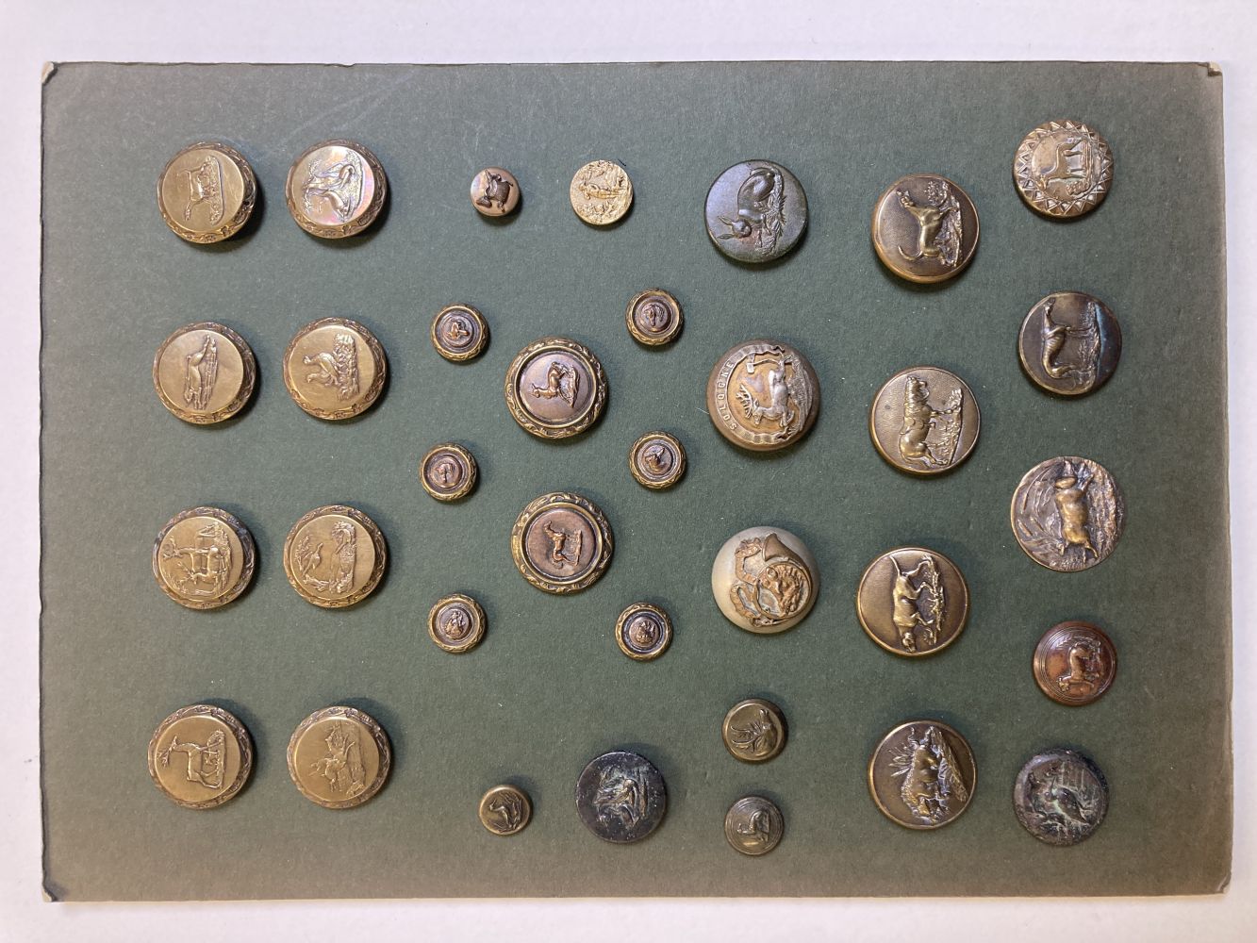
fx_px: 1017
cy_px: 472
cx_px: 628
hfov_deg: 63.4
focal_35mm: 28
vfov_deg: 49.8
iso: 125
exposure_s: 1/50
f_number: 1.8
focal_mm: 3.99
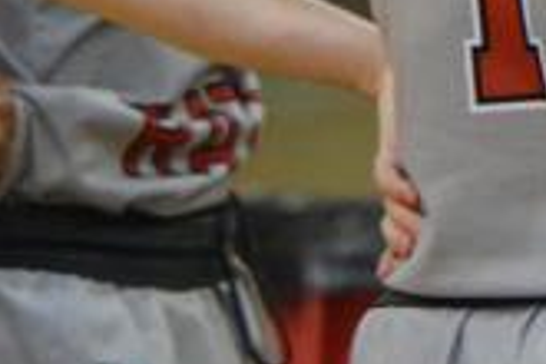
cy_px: -528
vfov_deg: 0.8
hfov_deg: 1.2
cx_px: 1161
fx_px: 26101
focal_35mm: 1721
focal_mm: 185
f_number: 2.8
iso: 3200
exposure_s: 1/500
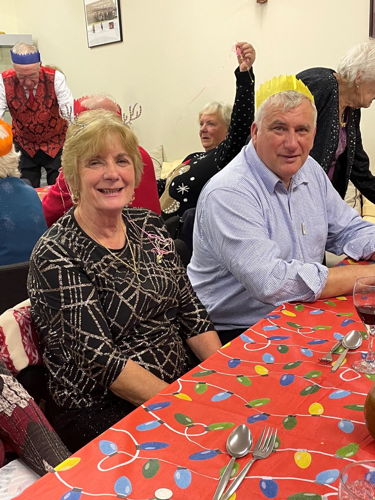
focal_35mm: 26
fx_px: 376
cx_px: 188
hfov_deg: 53.1
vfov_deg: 67.3
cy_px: 250
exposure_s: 1/50
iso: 200
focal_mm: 4.2
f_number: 1.6
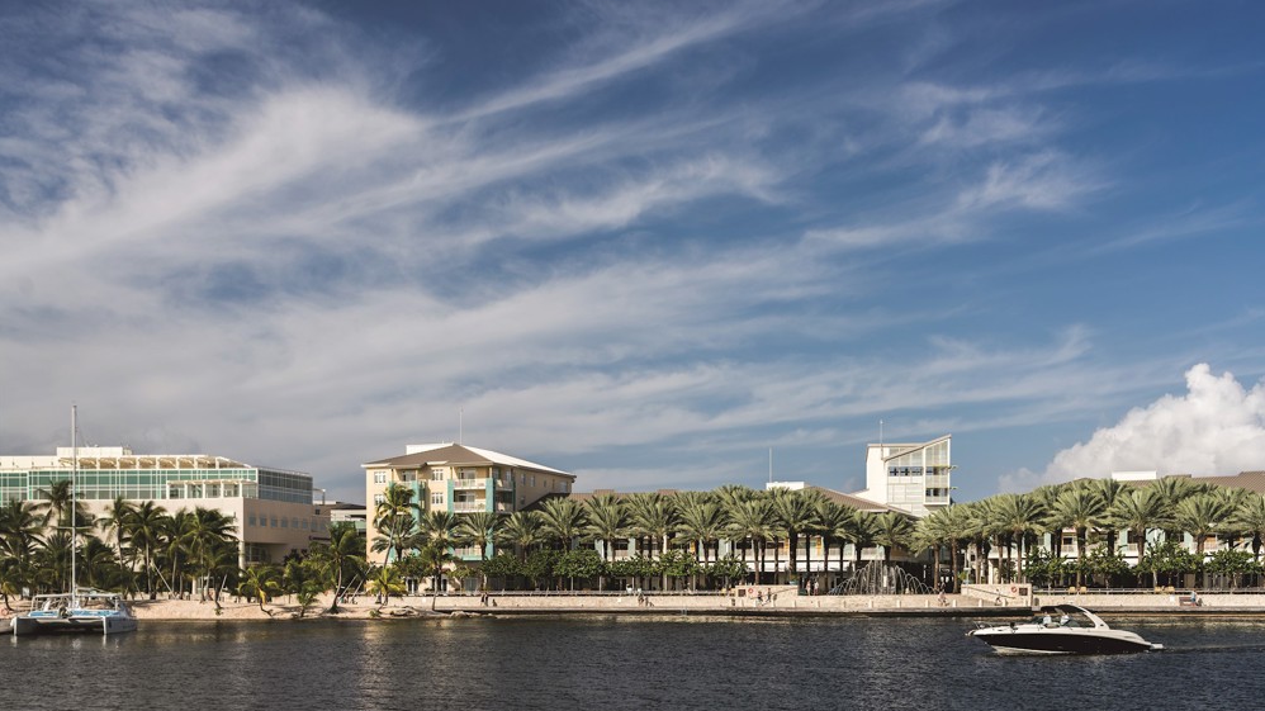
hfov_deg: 48.4
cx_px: 632
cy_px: 402
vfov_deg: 28.3
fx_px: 1409
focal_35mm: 42
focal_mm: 40
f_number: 5.6
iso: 100
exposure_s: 1/160
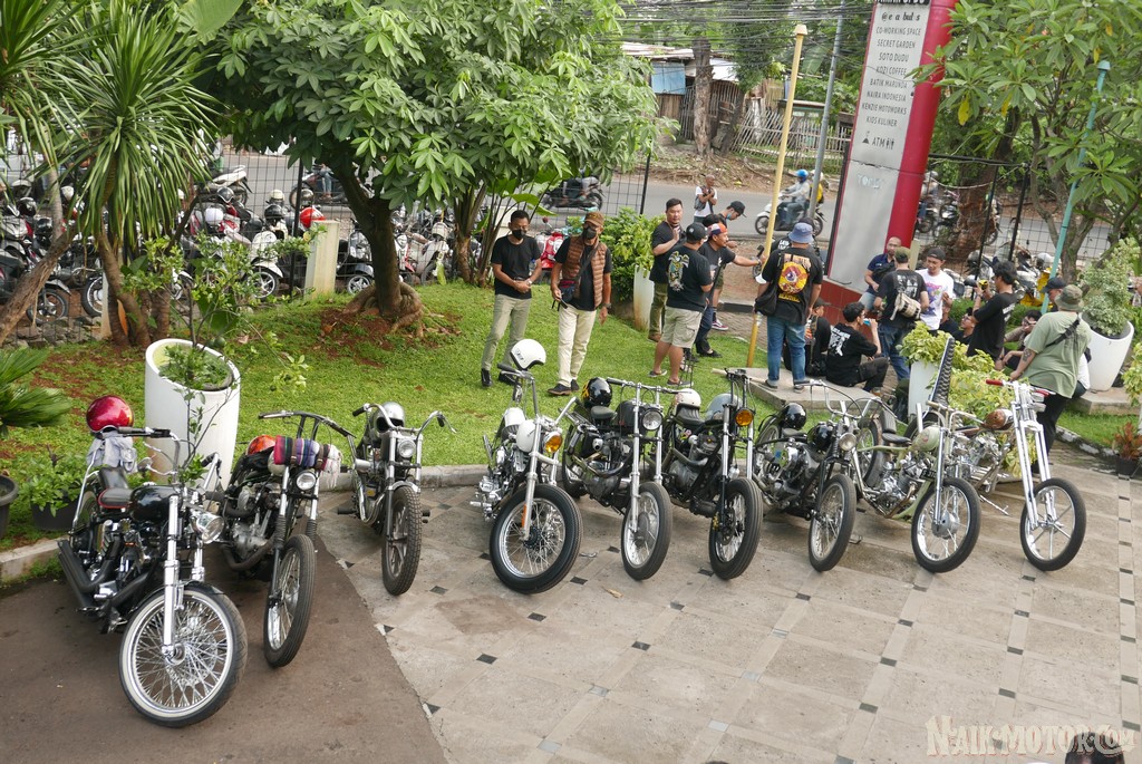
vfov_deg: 32.7
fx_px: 1302
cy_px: 382
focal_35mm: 41
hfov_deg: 47.4
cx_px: 571
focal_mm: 18.6
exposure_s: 1/100
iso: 200
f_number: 3.2
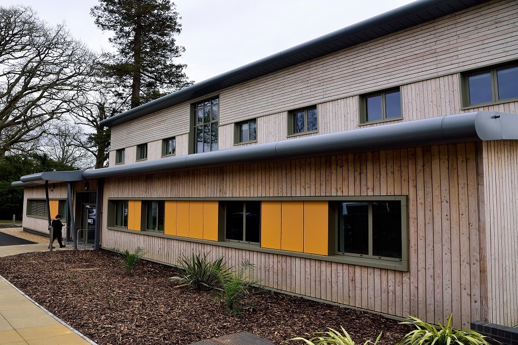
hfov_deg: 73.7
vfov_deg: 53.1
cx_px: 259
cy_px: 172
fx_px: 345
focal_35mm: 24
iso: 800
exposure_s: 1/400
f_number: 10
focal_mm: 24
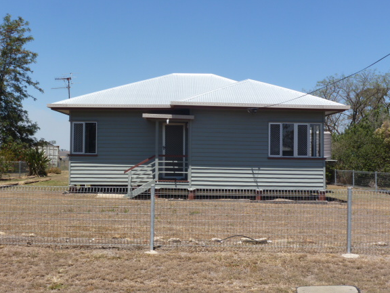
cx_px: 192
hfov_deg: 46.8
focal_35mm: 40
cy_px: 144
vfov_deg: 36.0
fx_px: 451
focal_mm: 6.4
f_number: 4.5
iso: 100
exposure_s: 1/500
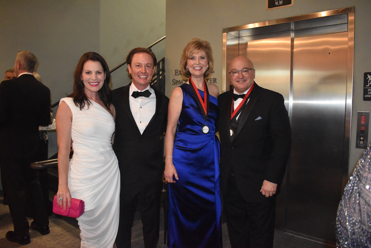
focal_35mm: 27
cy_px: 124
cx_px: 186
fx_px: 278
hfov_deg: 67.4
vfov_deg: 47.9
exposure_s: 1/60
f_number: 3.5
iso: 6400
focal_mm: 18
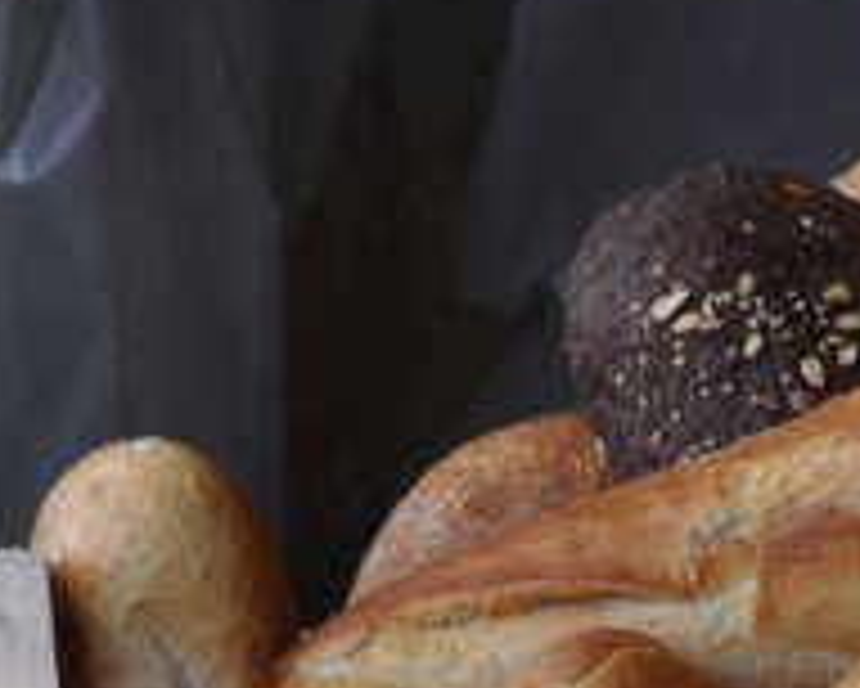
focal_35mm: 196
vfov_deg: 7.7
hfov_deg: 9.5
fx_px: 4991
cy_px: 1174
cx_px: 1405
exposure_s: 1/200
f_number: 7.1
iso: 200
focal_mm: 26
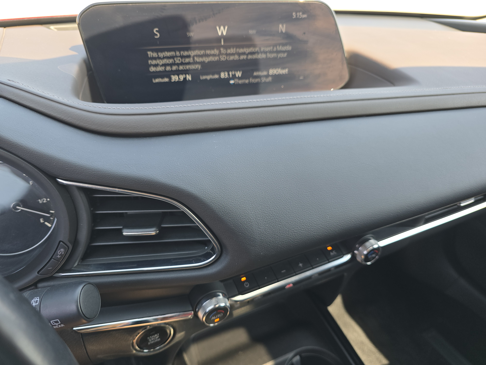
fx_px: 323
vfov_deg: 58.9
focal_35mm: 23
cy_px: 182
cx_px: 243
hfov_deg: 73.9
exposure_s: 1/64.9
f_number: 1.7
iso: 16
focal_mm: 6.3
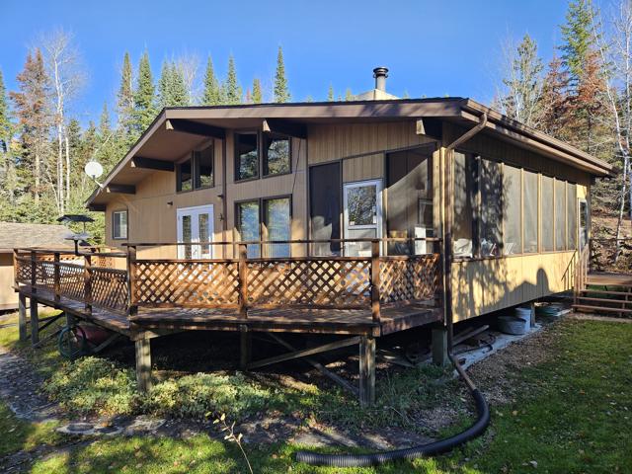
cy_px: 237
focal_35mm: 23
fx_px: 420
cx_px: 316
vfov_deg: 58.9
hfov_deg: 73.9
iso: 25
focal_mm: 5.4
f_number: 1.8
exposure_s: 1/445
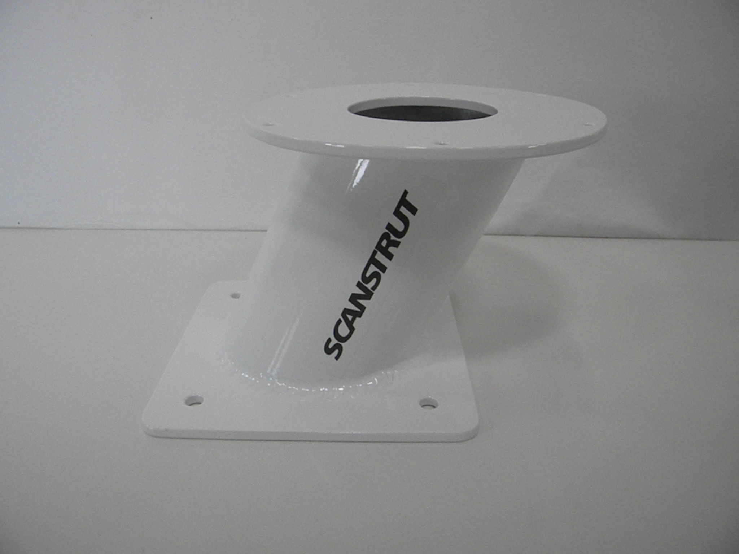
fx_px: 598
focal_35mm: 28
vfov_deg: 49.7
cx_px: 370
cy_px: 277
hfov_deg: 63.4
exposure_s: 1/344
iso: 720
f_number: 7
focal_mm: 5
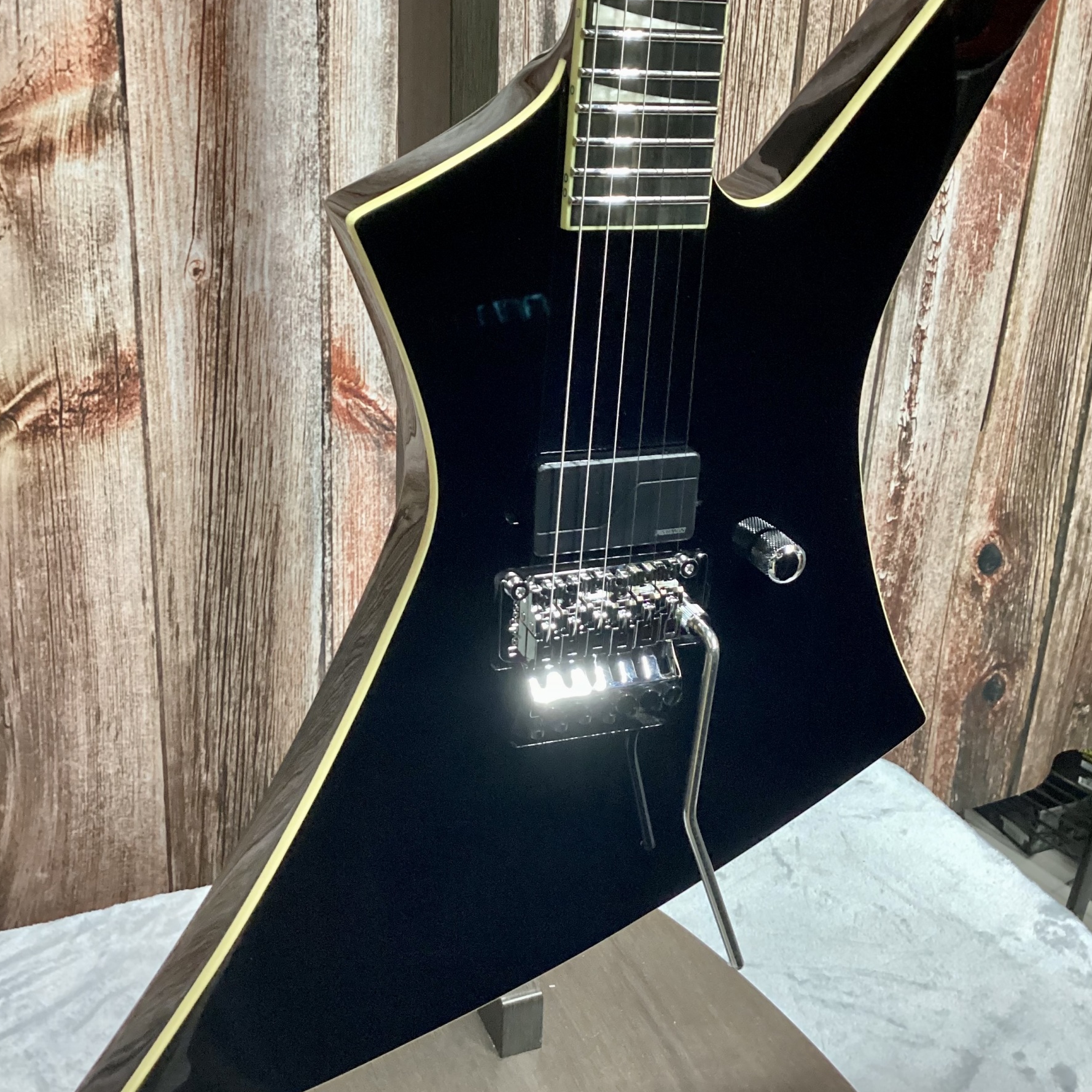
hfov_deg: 44.9
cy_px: 495
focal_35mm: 37
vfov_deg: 44.9
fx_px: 1321
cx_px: 544
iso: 400
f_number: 2.4
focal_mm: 3.3
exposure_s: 1/40
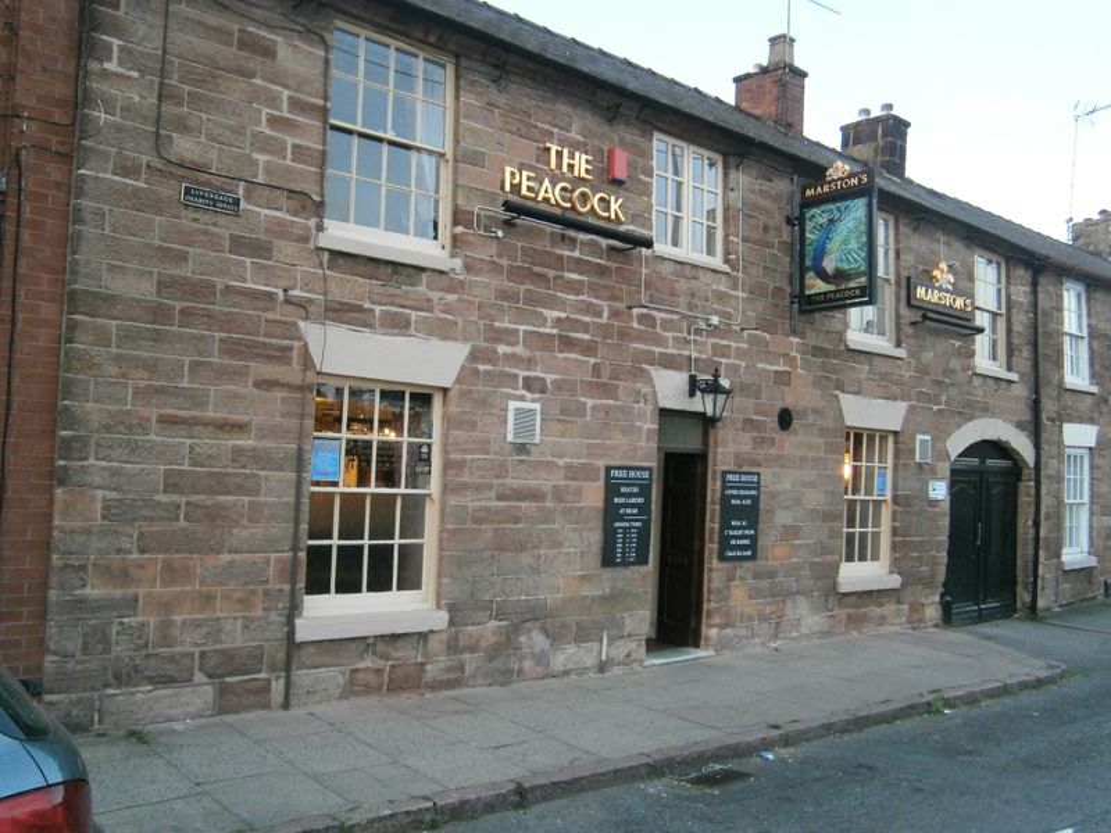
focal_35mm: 31
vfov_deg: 45.4
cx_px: 556
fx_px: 995
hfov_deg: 58.4
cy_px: 416
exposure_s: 1/30
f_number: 2.9
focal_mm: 5.5
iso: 200
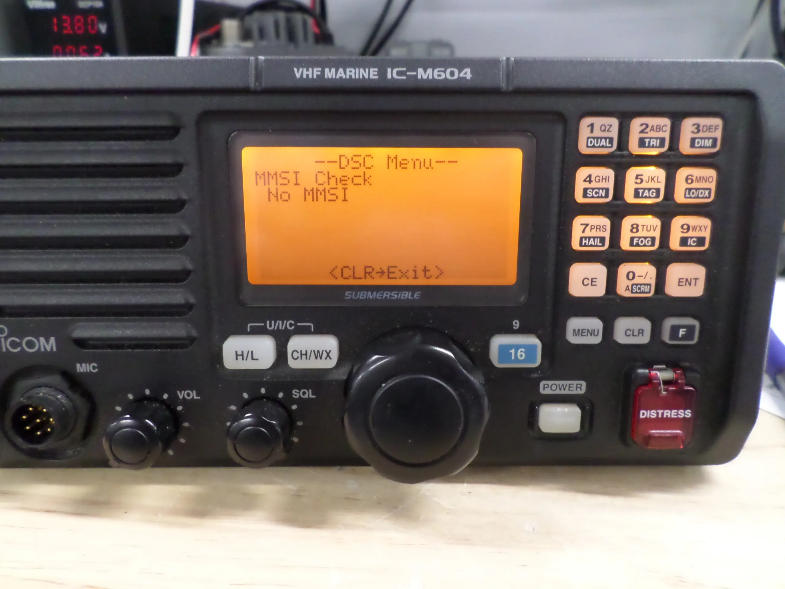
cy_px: 294
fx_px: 567
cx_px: 392
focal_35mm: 25
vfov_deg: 54.9
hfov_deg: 69.4
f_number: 2.5
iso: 480
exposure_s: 1/30
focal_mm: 4.5
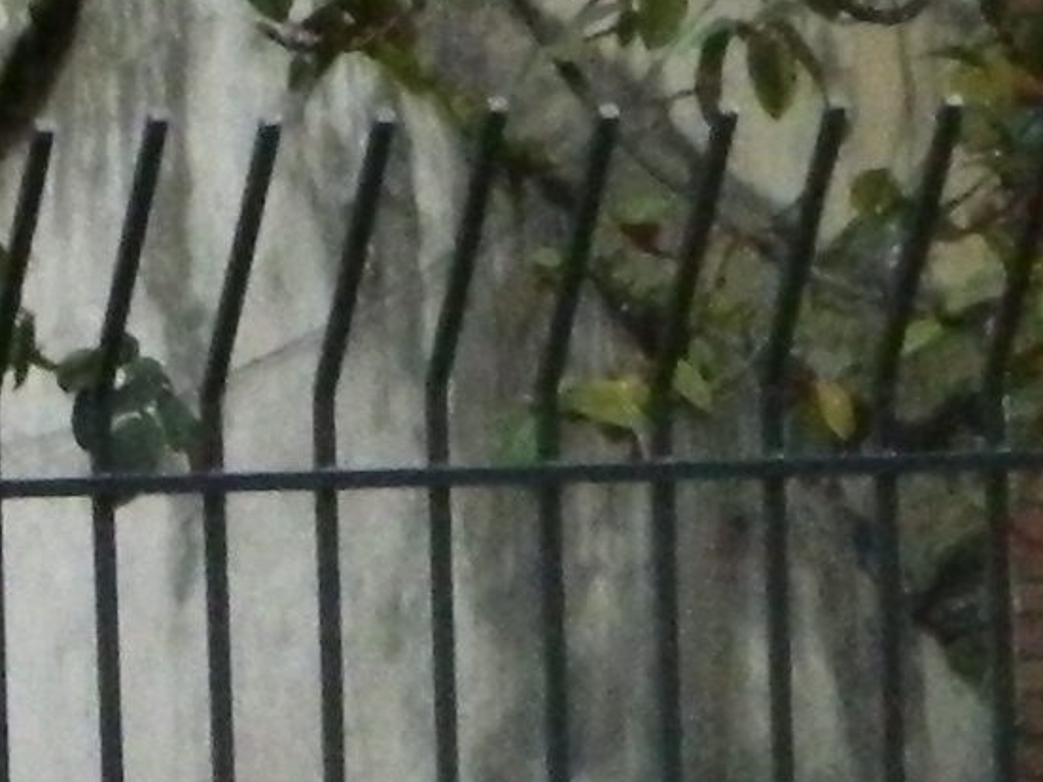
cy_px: 2799
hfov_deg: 2.4
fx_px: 24340
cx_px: -2396
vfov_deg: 1.8
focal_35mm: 808
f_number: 4.5
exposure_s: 1/500
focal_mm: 18.6
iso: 400
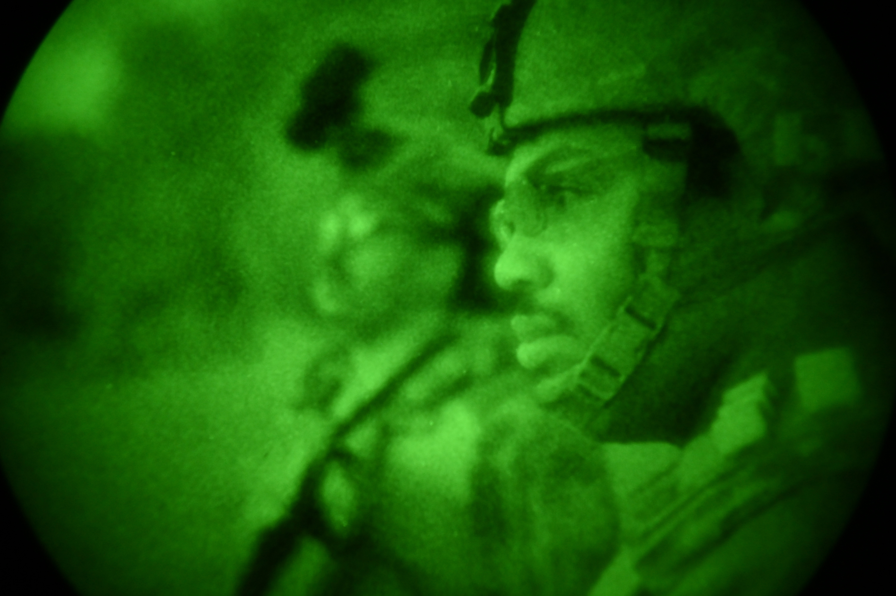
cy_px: 298
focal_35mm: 50
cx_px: 448
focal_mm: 50
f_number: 1.8
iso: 3200
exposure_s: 1/640
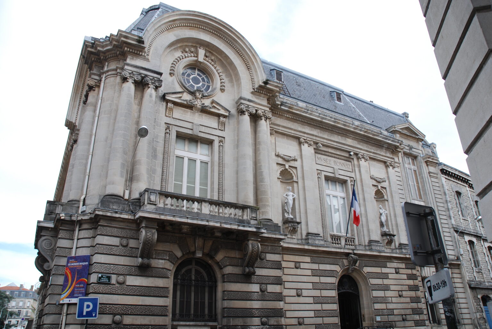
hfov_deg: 67.3
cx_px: 246
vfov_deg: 48.0
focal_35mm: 27
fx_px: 369
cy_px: 164
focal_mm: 18
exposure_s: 1/160
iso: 100
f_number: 6.3
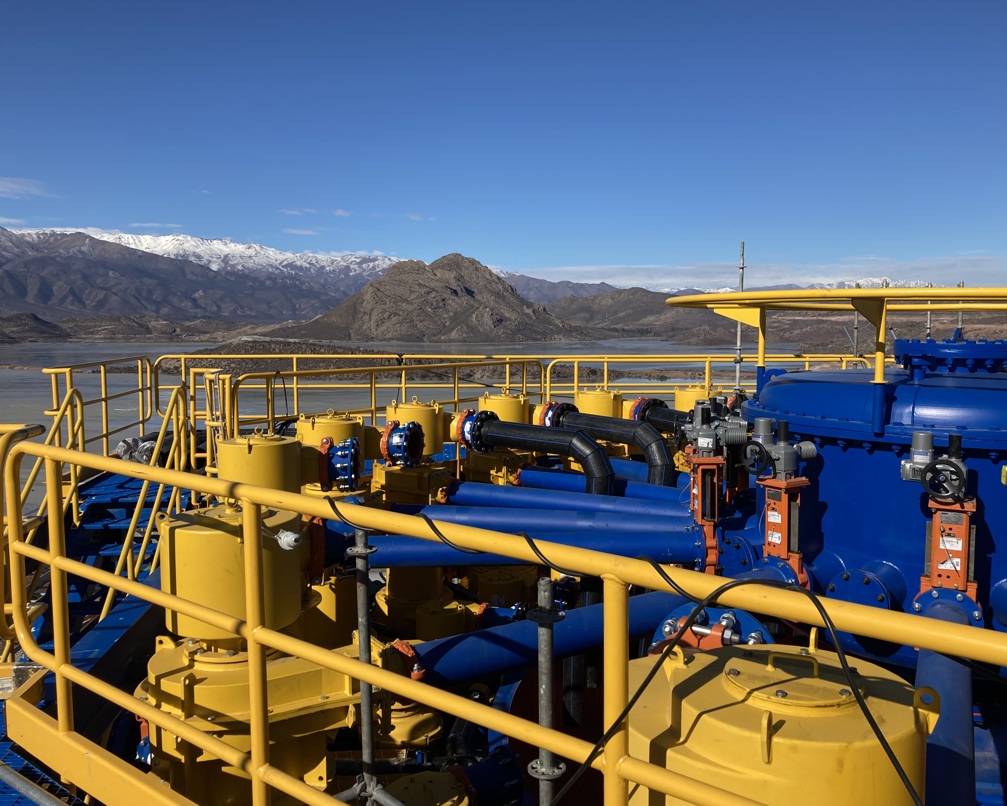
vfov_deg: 48.5
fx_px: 894
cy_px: 400
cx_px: 533
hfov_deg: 58.7
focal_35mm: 30
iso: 20
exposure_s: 1/3003
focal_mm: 3.99
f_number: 1.8
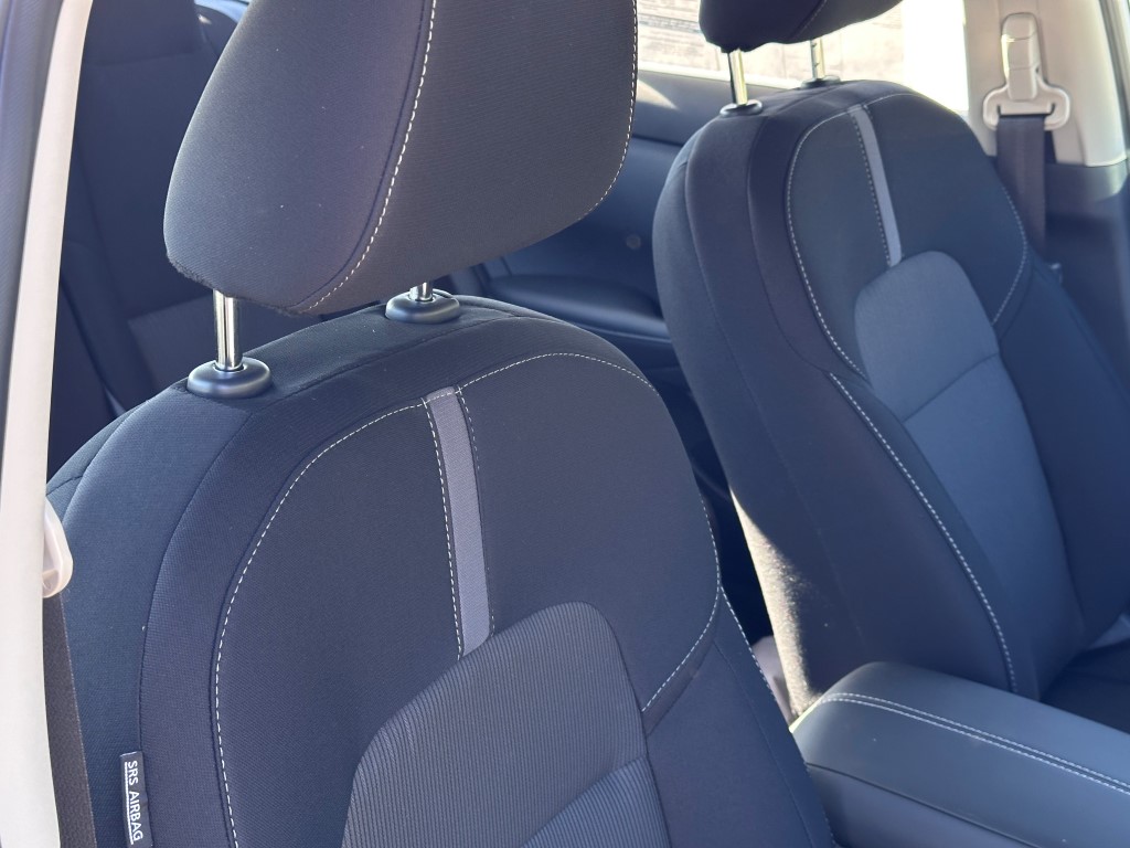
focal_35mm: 48
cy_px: 424
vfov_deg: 30.3
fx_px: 1567
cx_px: 565
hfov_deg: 39.7
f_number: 1.78
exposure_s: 1/80
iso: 80
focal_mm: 6.86
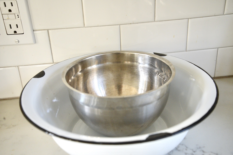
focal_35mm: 45
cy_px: 78
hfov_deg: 43.6
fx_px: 291
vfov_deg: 29.9
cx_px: 116
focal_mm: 45
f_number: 5.6
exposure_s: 1/125
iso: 2500
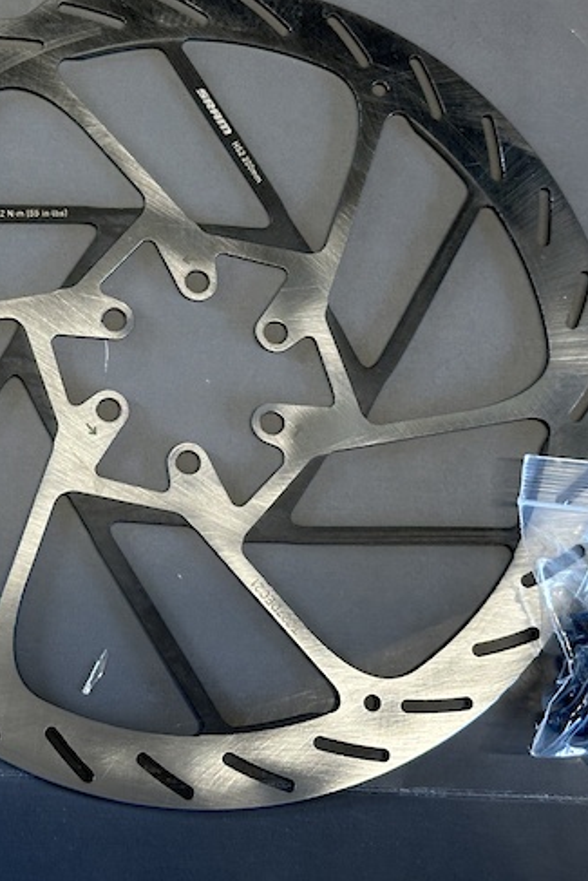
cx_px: -9
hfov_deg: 16.3
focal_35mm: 82
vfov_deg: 24.7
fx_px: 2007
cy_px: 355
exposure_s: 1/60
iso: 64
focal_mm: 6.86
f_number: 1.78
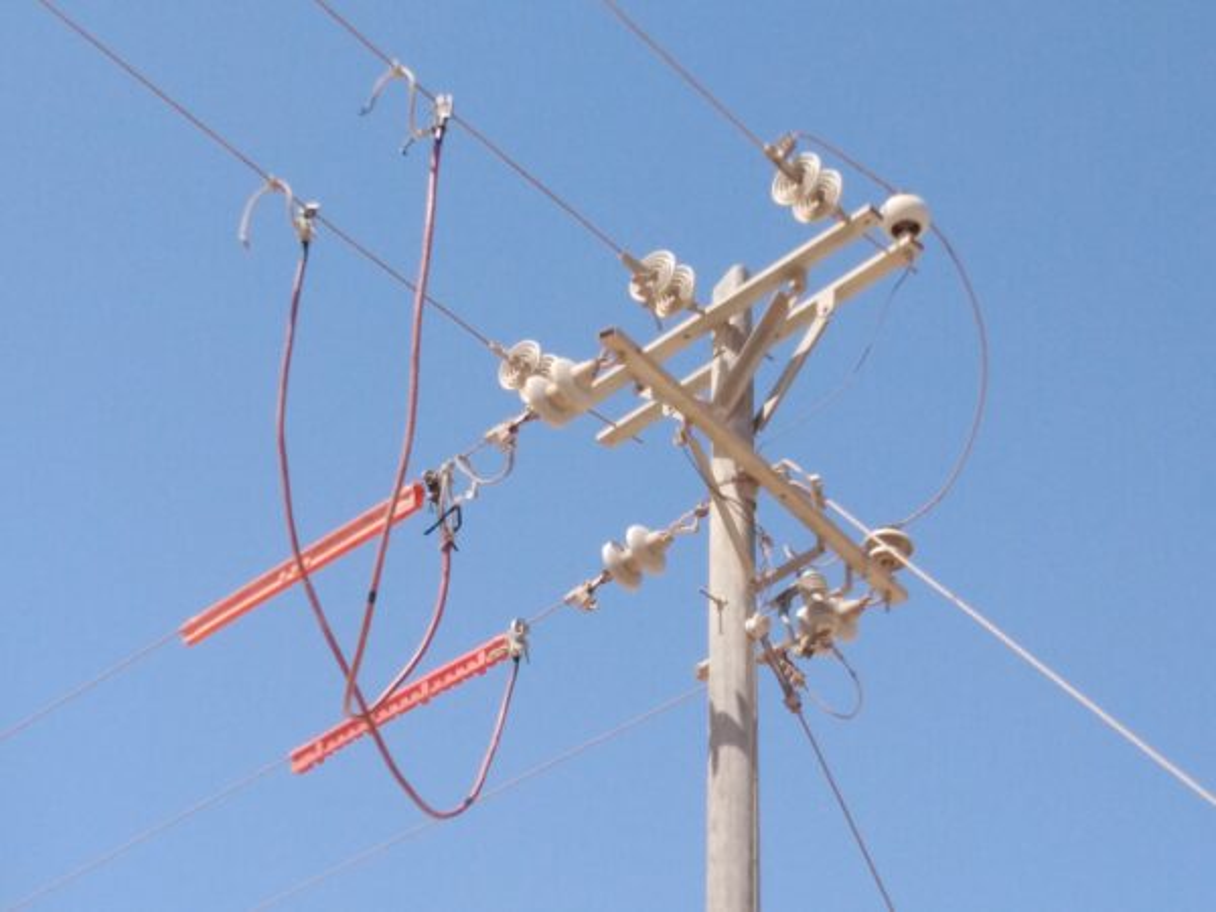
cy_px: 456
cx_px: 608
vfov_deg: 54.9
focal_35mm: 25
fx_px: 878
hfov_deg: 69.4
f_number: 2.2
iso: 100
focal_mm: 3.37
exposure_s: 1/1150
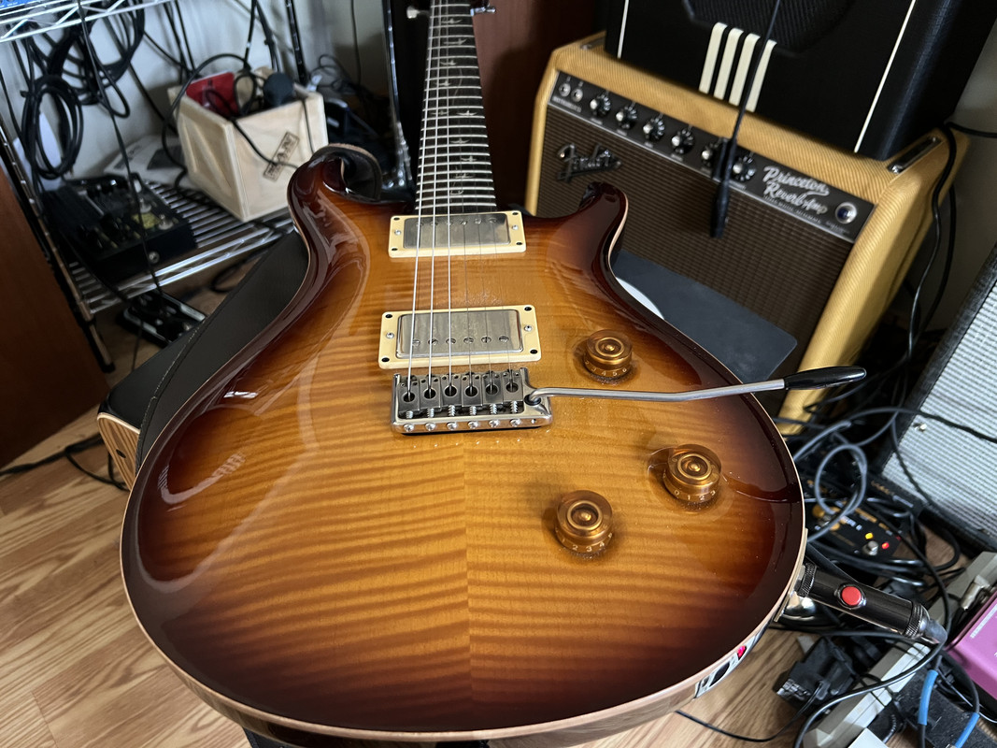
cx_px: 498
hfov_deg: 67.3
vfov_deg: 53.1
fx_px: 749
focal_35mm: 26
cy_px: 374
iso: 640
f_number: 1.5
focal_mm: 5.7
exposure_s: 1/35
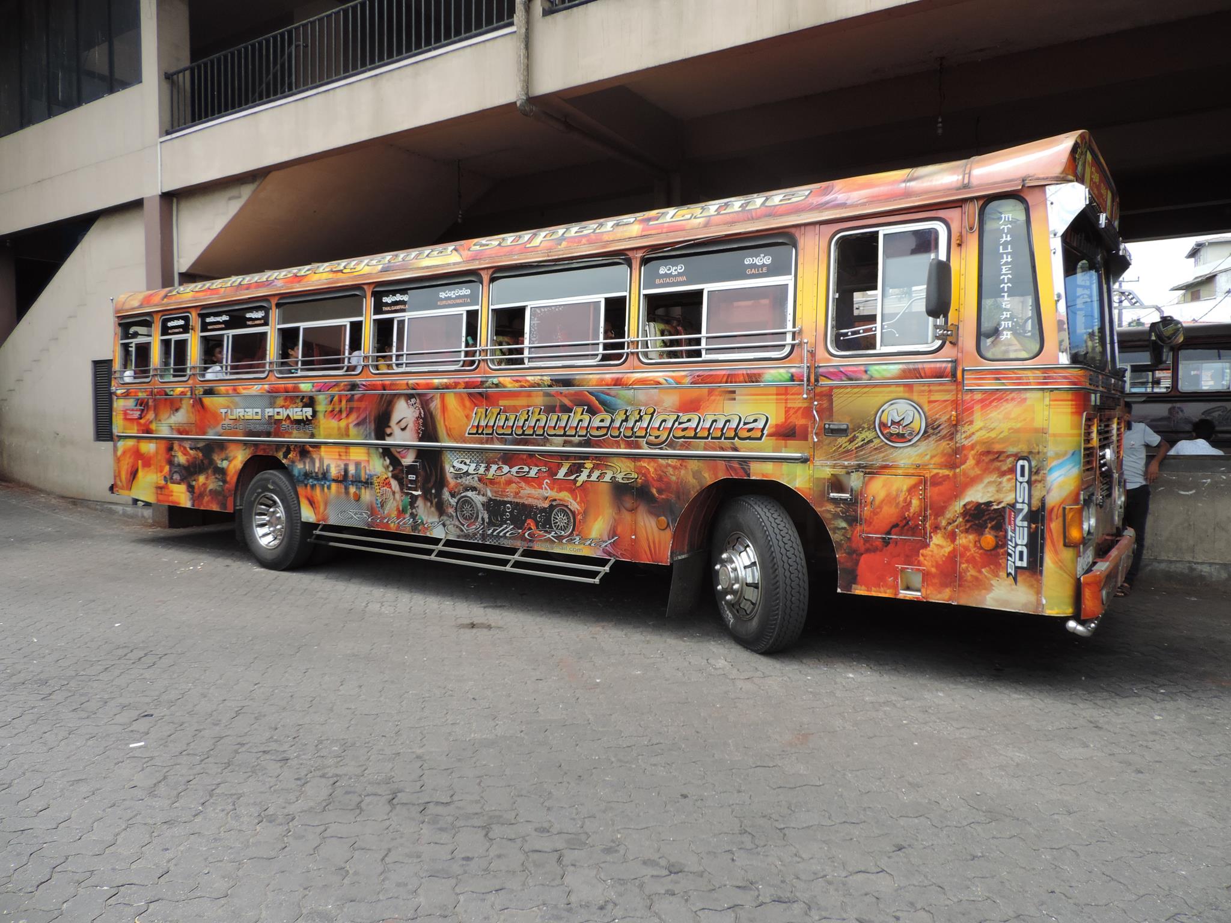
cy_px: 462
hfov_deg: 71.6
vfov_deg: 56.8
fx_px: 853
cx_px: 616
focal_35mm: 24
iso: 80
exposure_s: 1/400
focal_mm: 4.3
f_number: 3
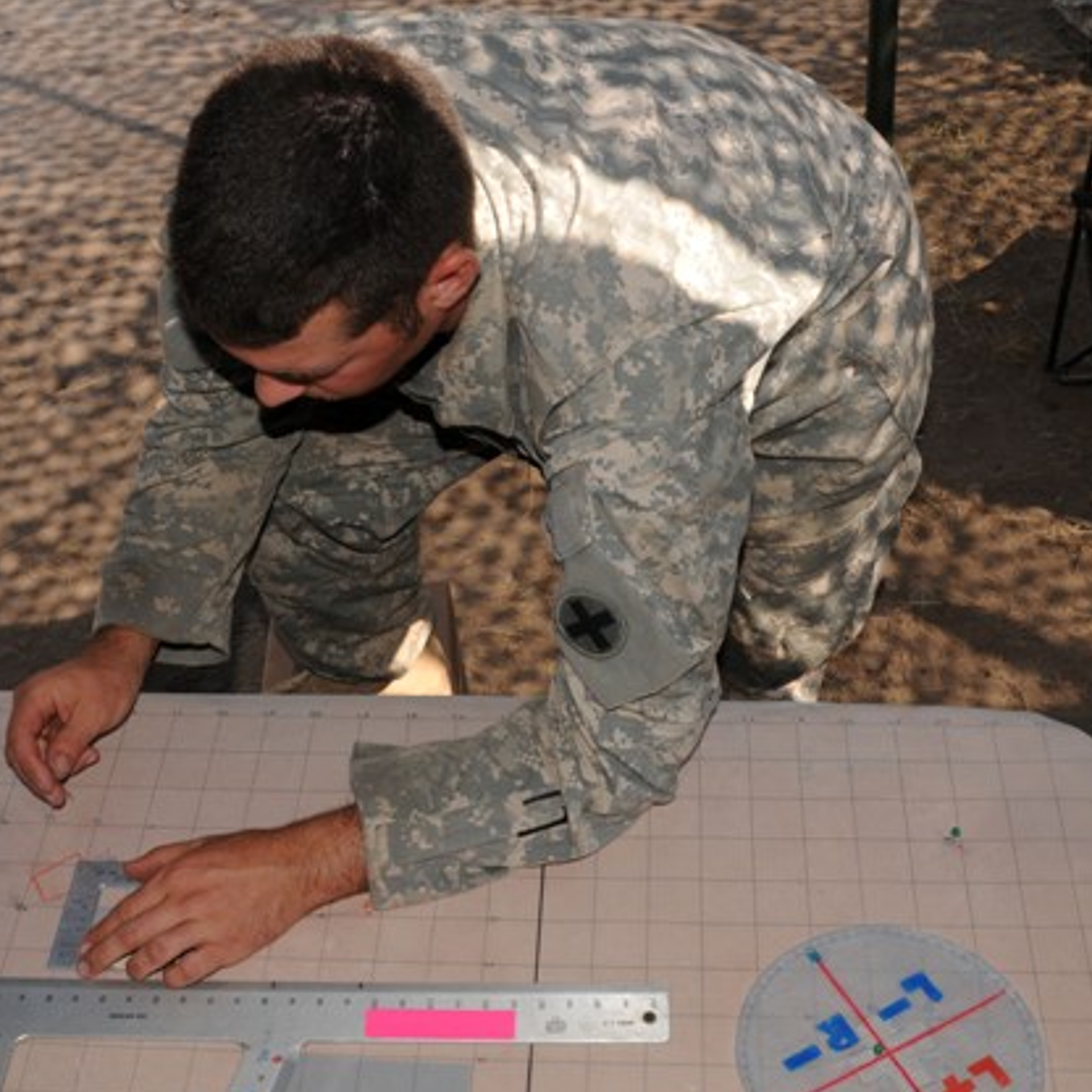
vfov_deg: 36.1
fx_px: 1677
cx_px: 522
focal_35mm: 47
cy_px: 545
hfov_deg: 36.1
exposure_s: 1/250
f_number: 8
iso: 250
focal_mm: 24
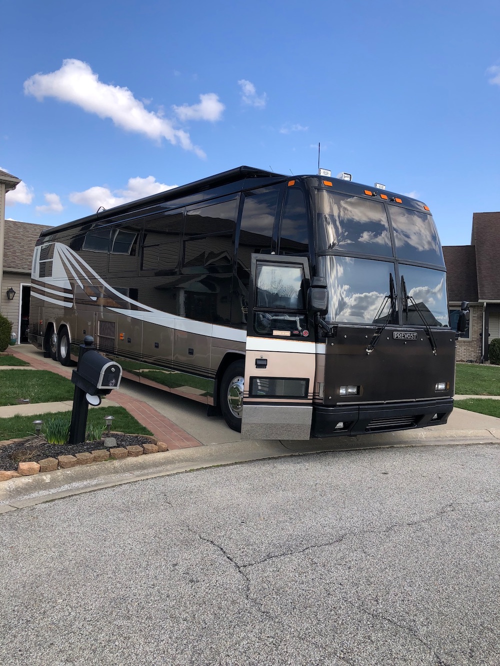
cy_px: 333
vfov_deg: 63.4
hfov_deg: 49.8
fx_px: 539
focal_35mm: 28
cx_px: 250
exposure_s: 1/1056
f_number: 1.8
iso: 20
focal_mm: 4
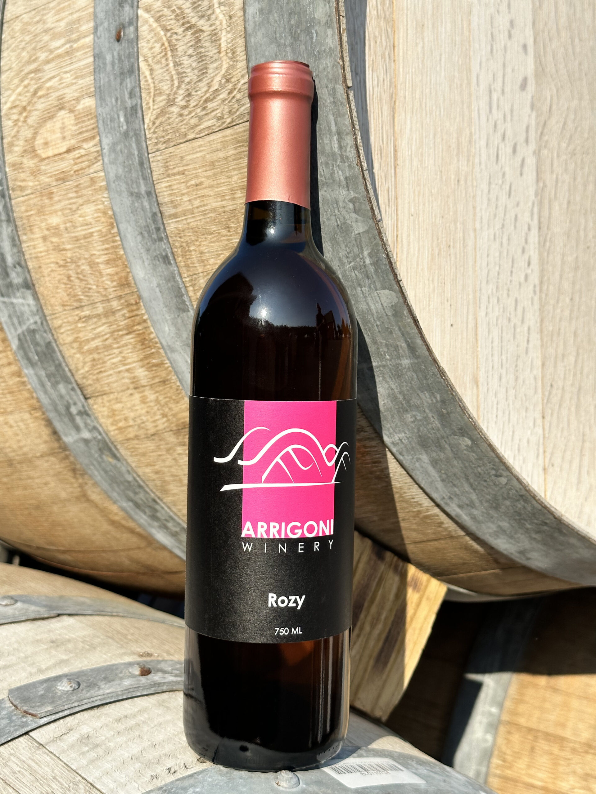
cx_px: 298
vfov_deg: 39.7
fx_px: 1102
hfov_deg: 30.3
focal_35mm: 48
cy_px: 397
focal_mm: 6.86
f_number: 1.78
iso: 64
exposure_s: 1/3058
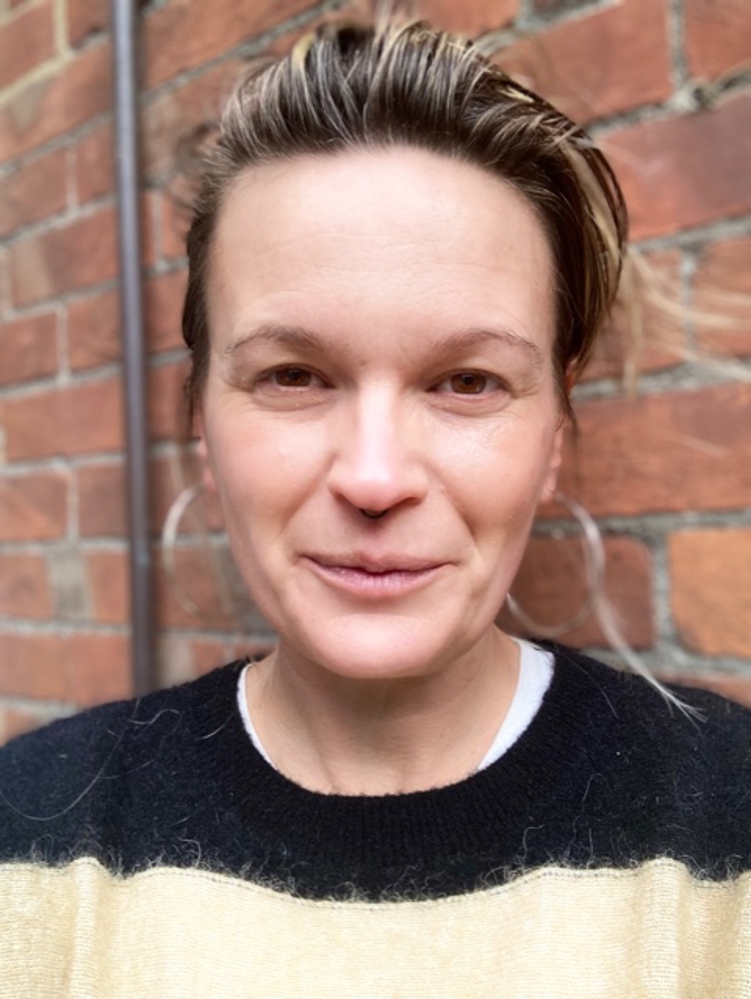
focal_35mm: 32
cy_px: 500
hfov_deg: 44.2
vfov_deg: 56.8
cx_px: 376
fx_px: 925
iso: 80
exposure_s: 1/60
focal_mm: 2.87
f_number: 2.2
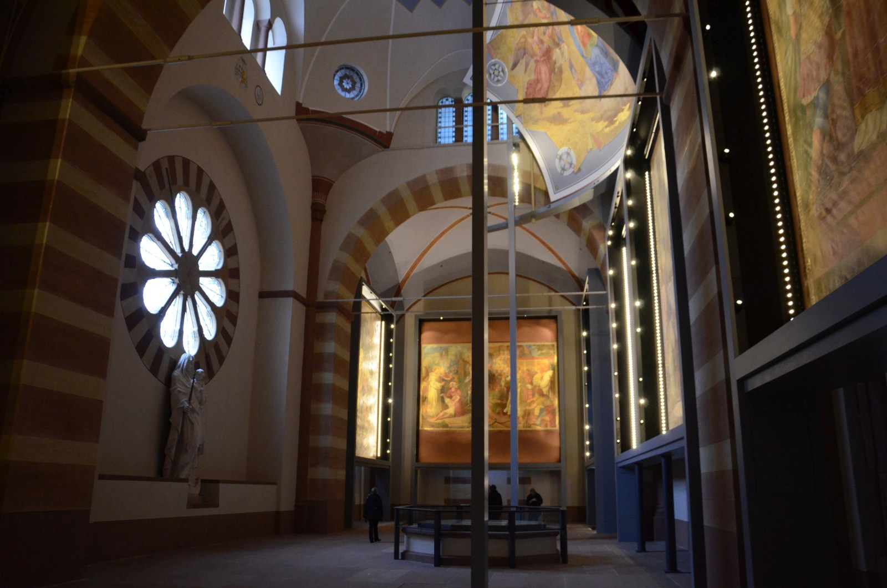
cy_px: 294
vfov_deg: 47.7
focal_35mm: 27
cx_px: 444
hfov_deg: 67.5
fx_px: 664
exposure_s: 1/15
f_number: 4.5
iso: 2200
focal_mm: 18
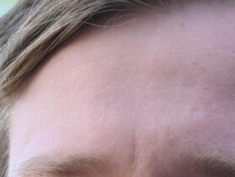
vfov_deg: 3.8
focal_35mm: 389
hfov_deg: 5.1
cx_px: 169
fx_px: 2643
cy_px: 364
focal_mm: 55
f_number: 5.6
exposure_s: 1/250
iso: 400
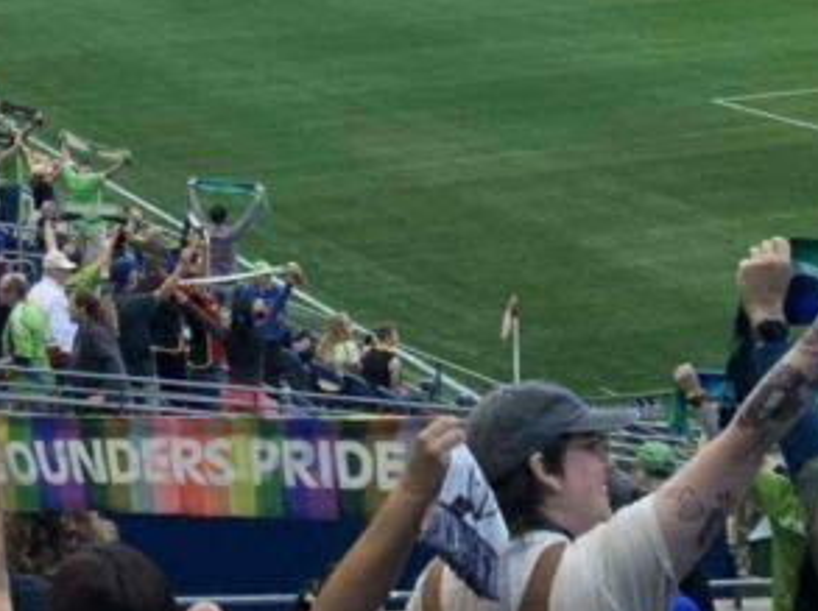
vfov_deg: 15.4
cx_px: 187
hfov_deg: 21.3
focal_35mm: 91
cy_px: -206
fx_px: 2148
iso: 25
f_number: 1.8
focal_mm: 4.25
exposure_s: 1/217
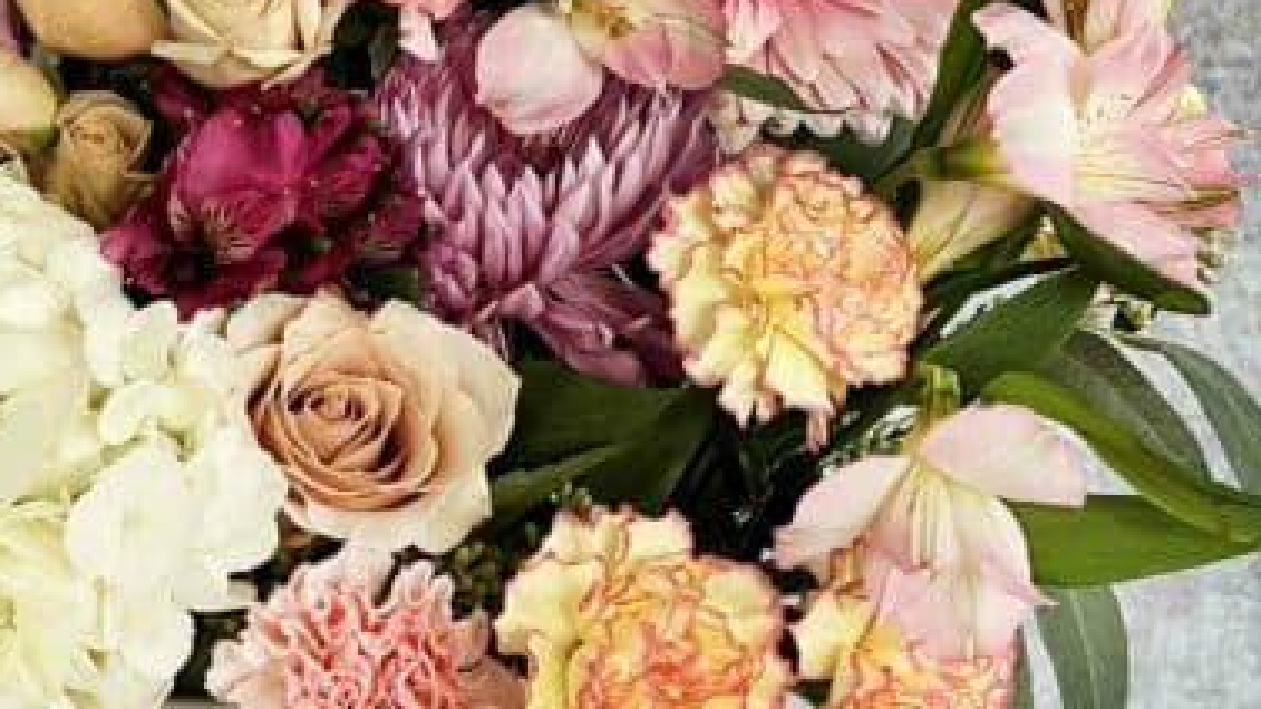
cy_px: 174
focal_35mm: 77
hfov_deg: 27.3
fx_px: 2574
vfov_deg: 15.6
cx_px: 365
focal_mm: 5.7
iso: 125
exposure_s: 1/90
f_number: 1.5
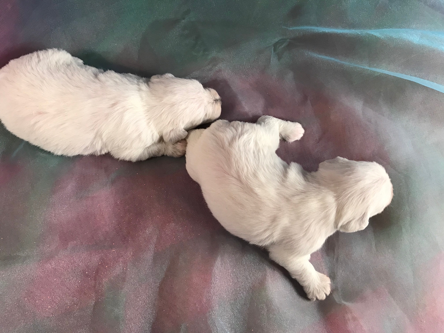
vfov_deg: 49.7
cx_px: 222
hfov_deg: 63.4
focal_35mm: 28
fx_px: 359
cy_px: 166
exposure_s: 1/40
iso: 20
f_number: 1.8
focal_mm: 3.99
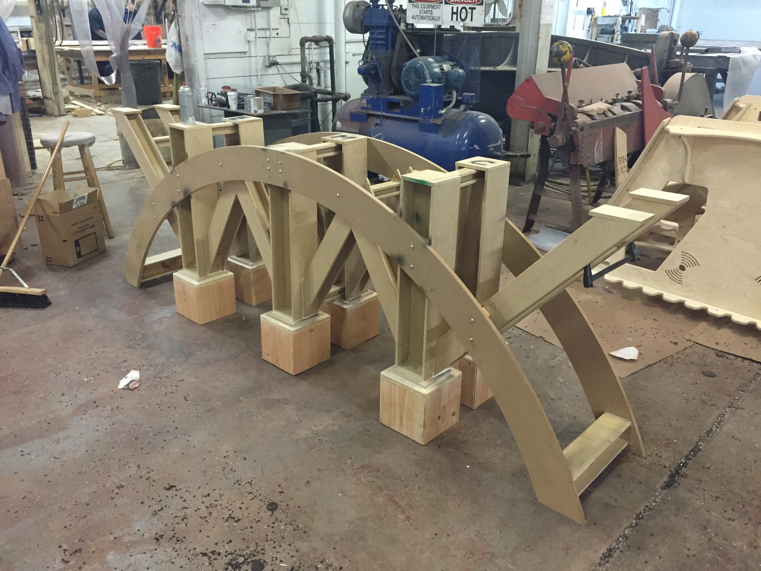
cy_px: 286
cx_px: 380
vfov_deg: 48.2
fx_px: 638
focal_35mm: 29
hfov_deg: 61.7
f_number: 2.2
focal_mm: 4.15
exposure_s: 1/20
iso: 250
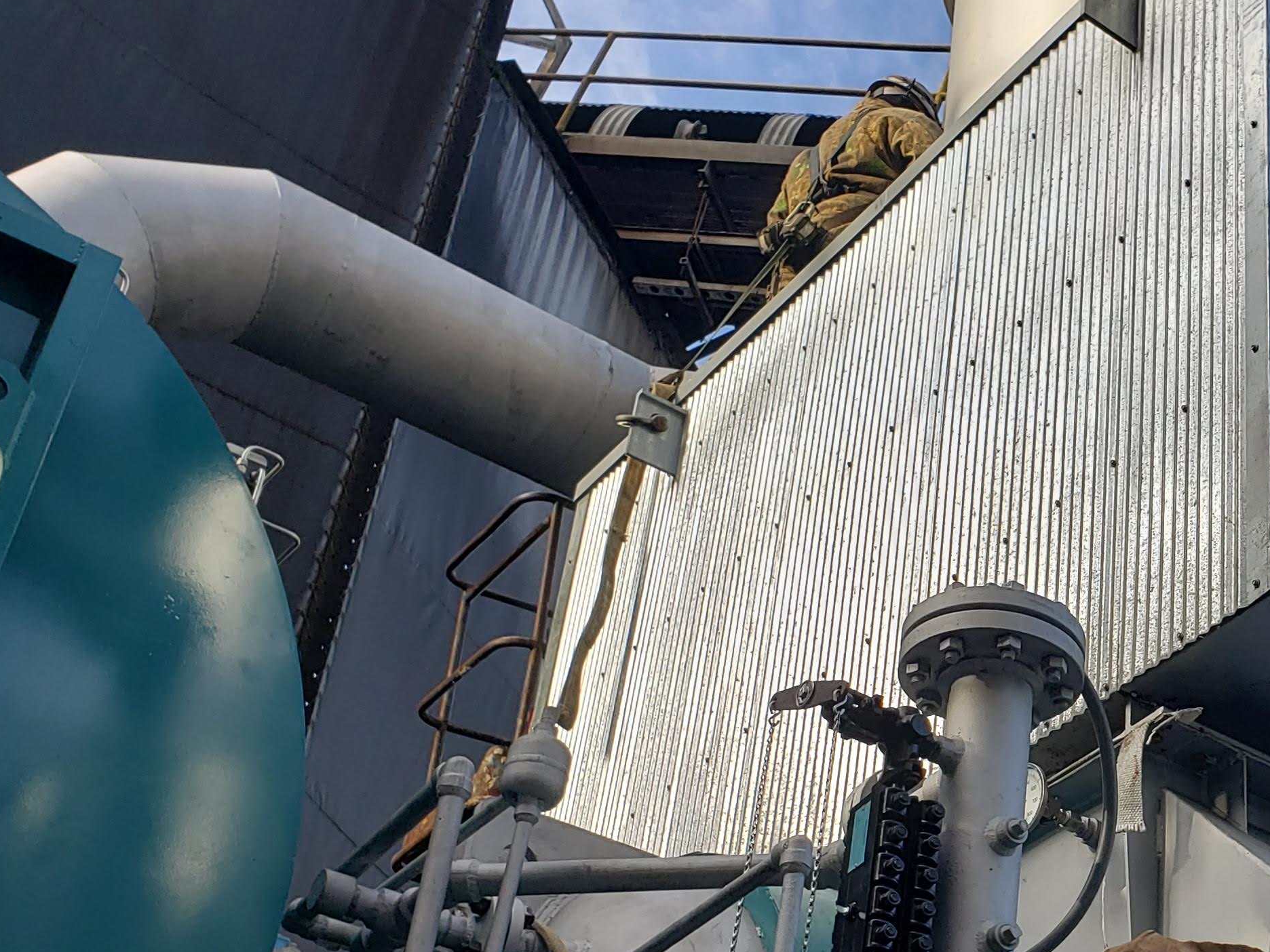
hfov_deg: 31.5
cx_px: 1298
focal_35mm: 56
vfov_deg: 25.8
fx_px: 2055
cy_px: 700
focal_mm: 4.3
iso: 50
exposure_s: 1/540
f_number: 2.4
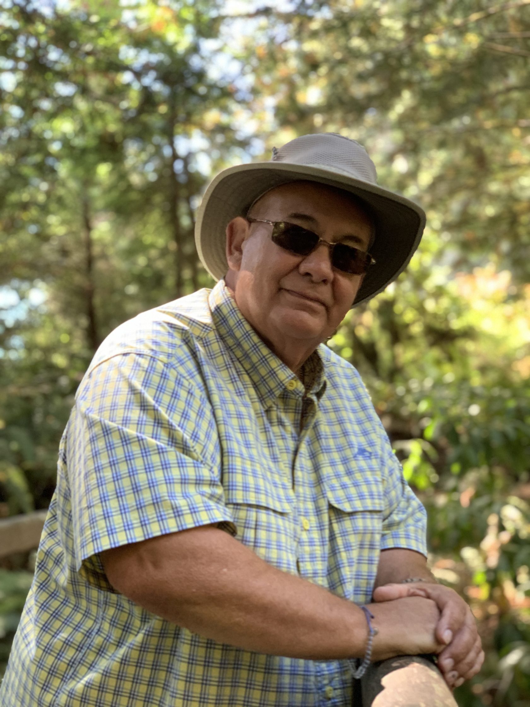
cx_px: 265
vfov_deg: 36.8
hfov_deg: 28.0
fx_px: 1062
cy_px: 354
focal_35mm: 52
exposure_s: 1/60
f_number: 2.4
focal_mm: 6
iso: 320
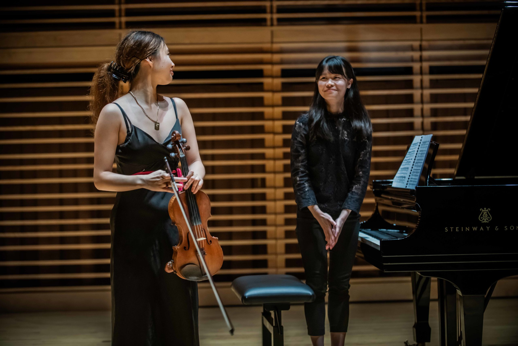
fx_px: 1367
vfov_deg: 14.4
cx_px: 259
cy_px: 173
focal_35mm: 95
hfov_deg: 21.5
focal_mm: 95
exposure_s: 1/320
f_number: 4.5
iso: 3200
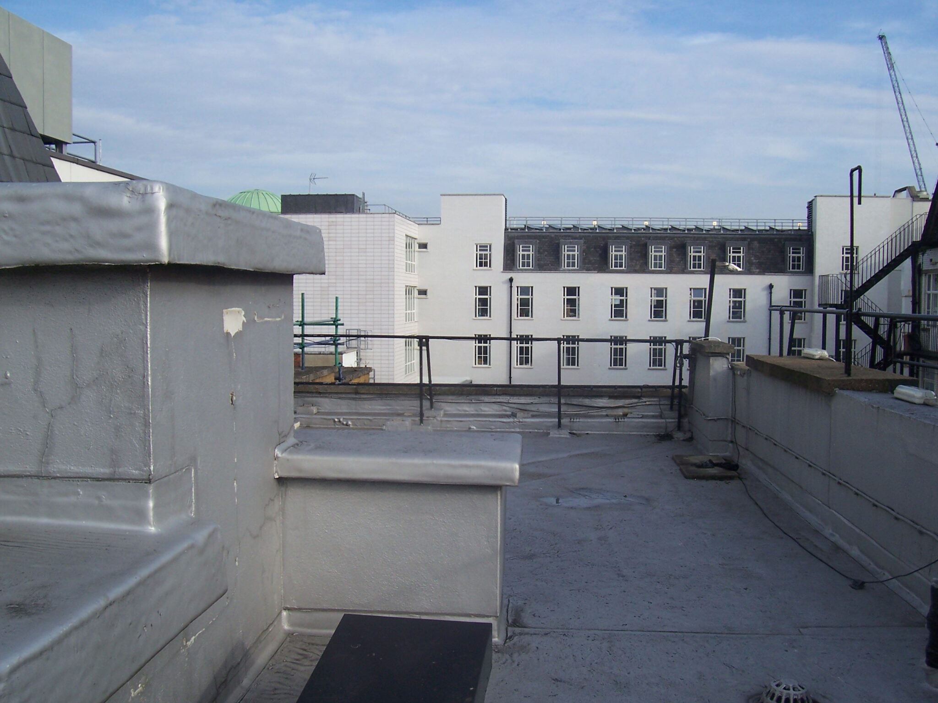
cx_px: 469
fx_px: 921
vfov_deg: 41.8
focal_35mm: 34
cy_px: 352
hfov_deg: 54.0
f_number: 5.6
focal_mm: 5.6
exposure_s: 1/350
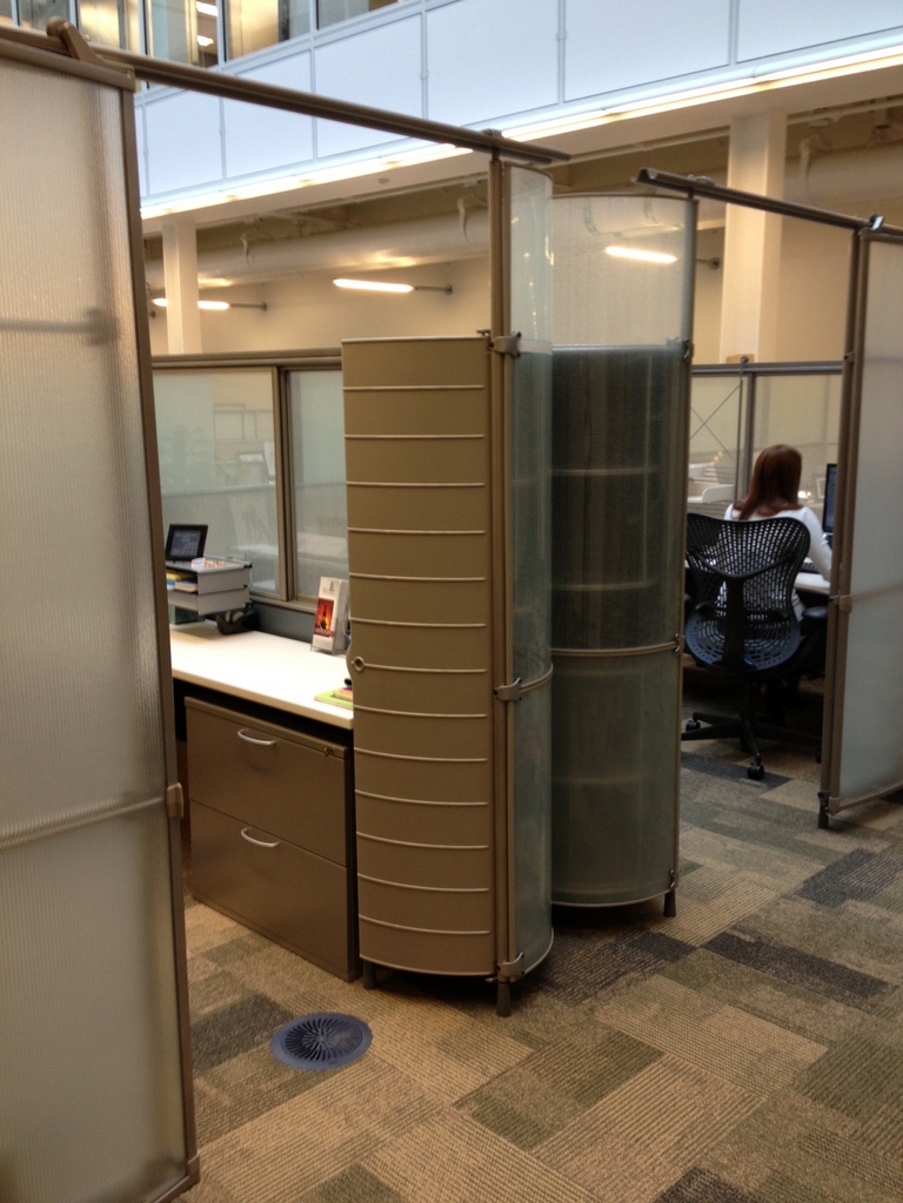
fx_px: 1217
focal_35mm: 35
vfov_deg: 52.6
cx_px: 452
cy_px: 602
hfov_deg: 40.7
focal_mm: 4.28
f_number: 2.4
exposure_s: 1/20
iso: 64
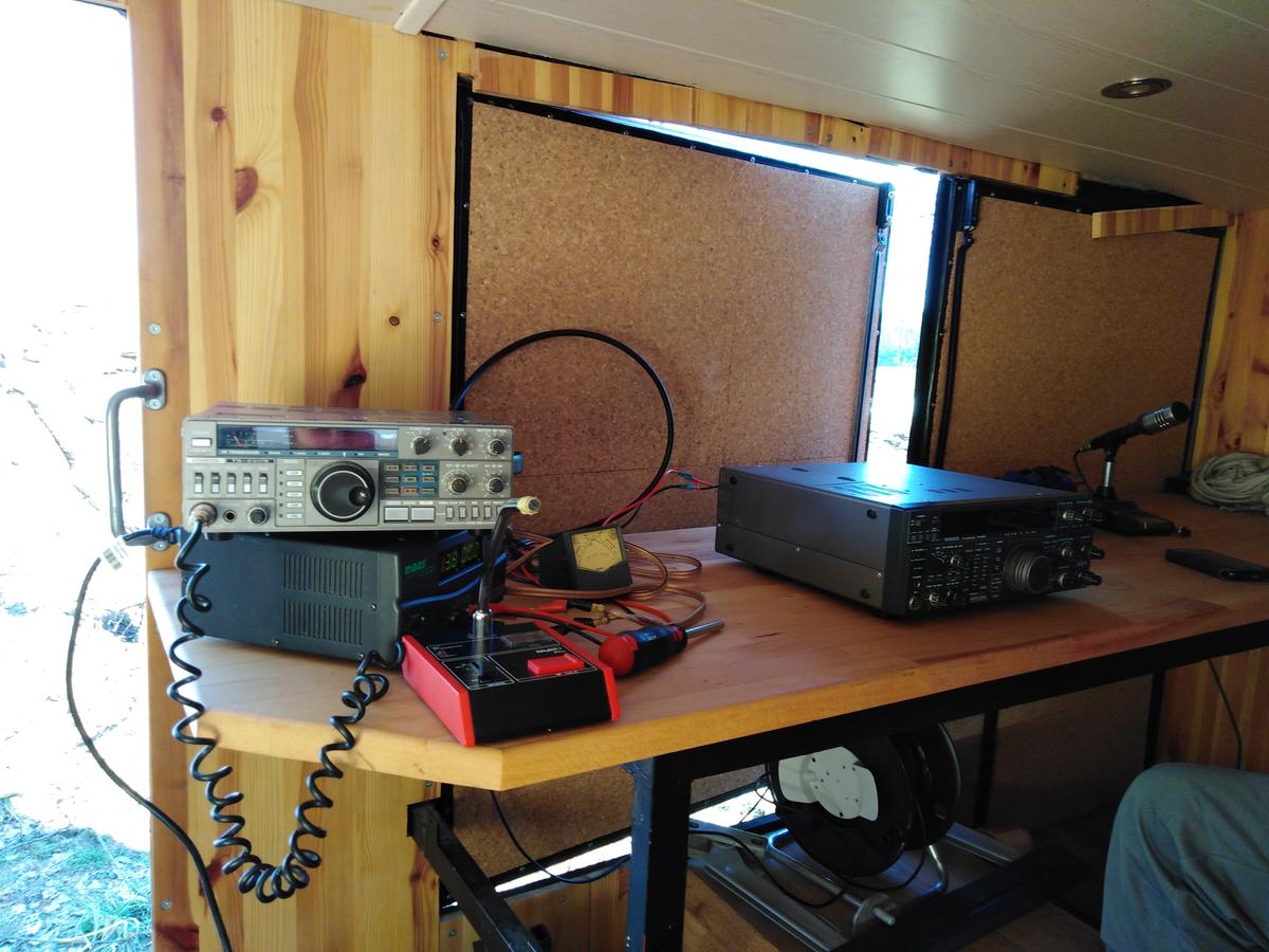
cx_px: 634
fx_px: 953
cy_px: 476
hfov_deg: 67.3
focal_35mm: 26
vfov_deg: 53.1
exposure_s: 1/30
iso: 116
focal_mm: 3.46
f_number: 2.2
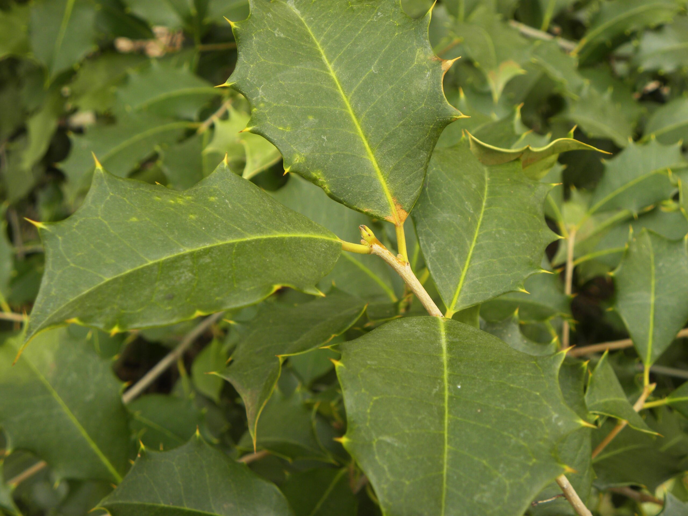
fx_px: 914
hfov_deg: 41.2
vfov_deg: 31.5
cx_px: 344
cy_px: 258
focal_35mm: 46
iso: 64
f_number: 3.2
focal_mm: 8.2
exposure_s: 1/69.6
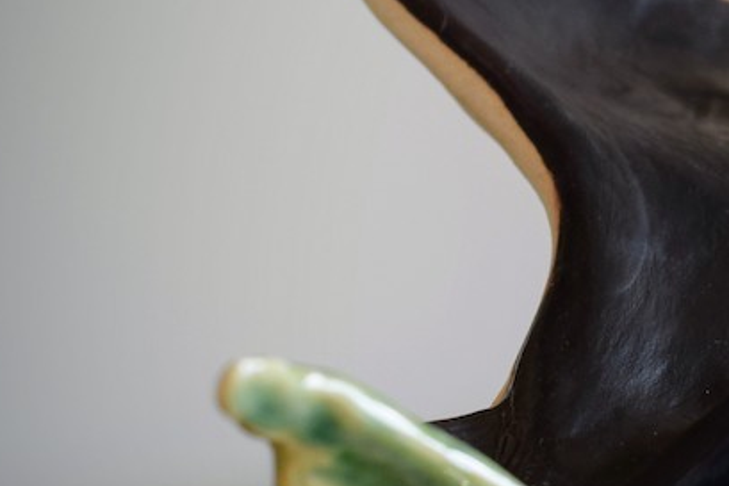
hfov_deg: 7.3
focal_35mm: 275
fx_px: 5570
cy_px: 331
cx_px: 1139
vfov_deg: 5.0
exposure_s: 1/125
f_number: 5.6
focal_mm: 50
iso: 400
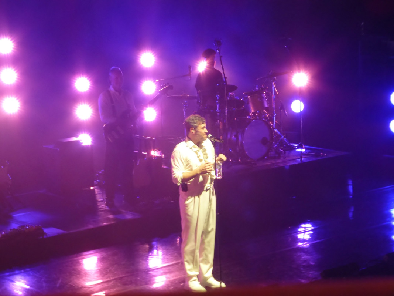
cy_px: 148
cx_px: 197
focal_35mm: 115
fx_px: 1309
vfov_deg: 12.9
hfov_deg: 17.1
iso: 800
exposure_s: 1/13
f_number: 5.3
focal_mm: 20.6
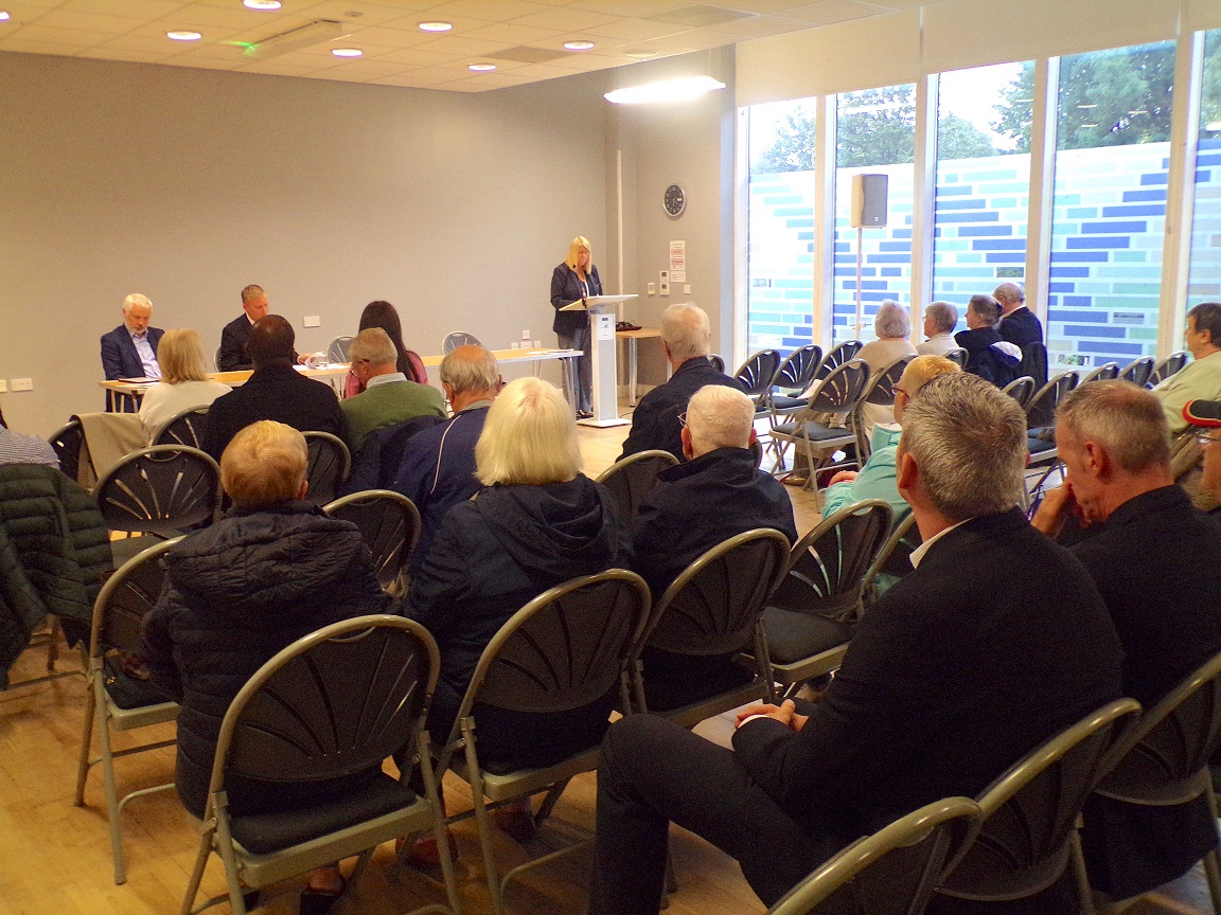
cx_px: 610
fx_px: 1129
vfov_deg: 44.2
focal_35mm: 32
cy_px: 458
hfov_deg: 56.8
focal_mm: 5.8
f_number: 3.2
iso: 272
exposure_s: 1/17
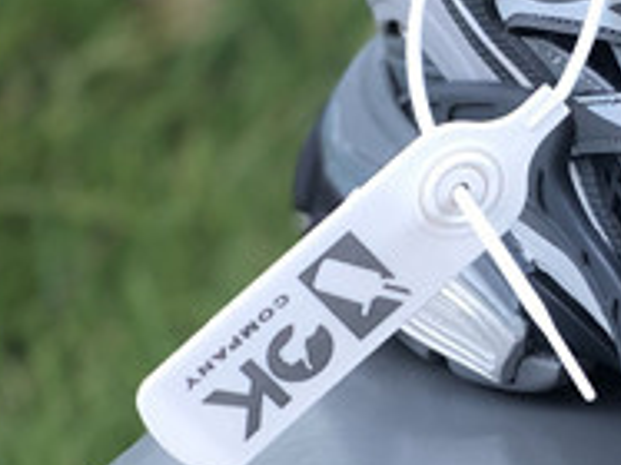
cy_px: -108
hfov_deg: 9.1
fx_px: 3693
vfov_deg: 7.1
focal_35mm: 206
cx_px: 1205
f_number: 2.4
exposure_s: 1/60
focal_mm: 6
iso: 20
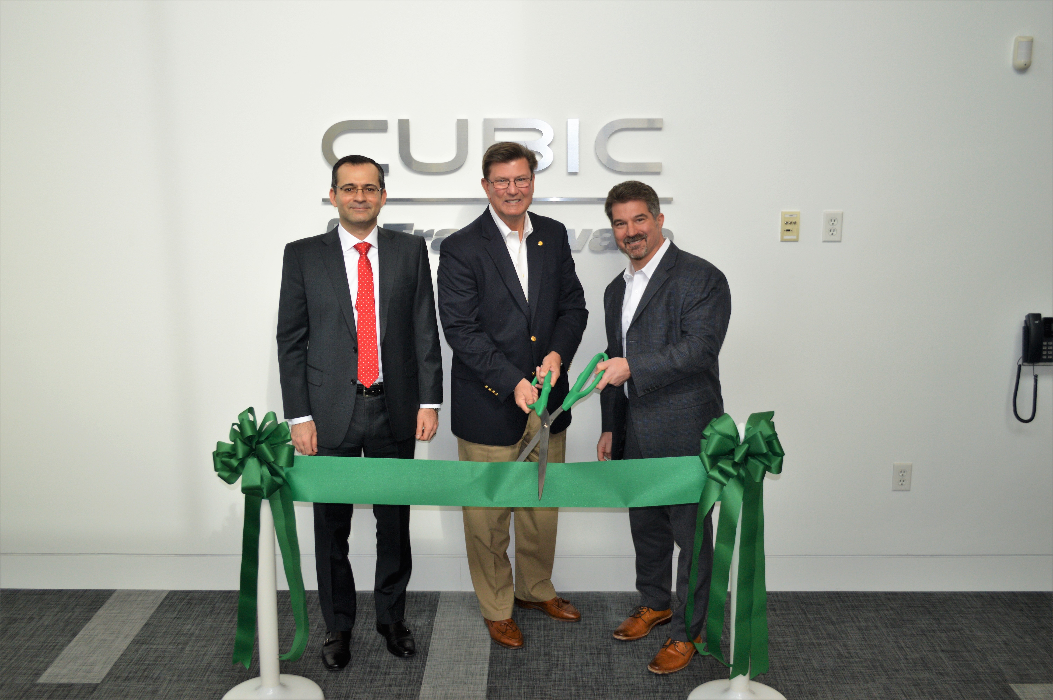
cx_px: 526
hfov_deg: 53.2
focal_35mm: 36
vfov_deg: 36.8
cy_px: 350
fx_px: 1052
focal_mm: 24
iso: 400
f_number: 4
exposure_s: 1/100
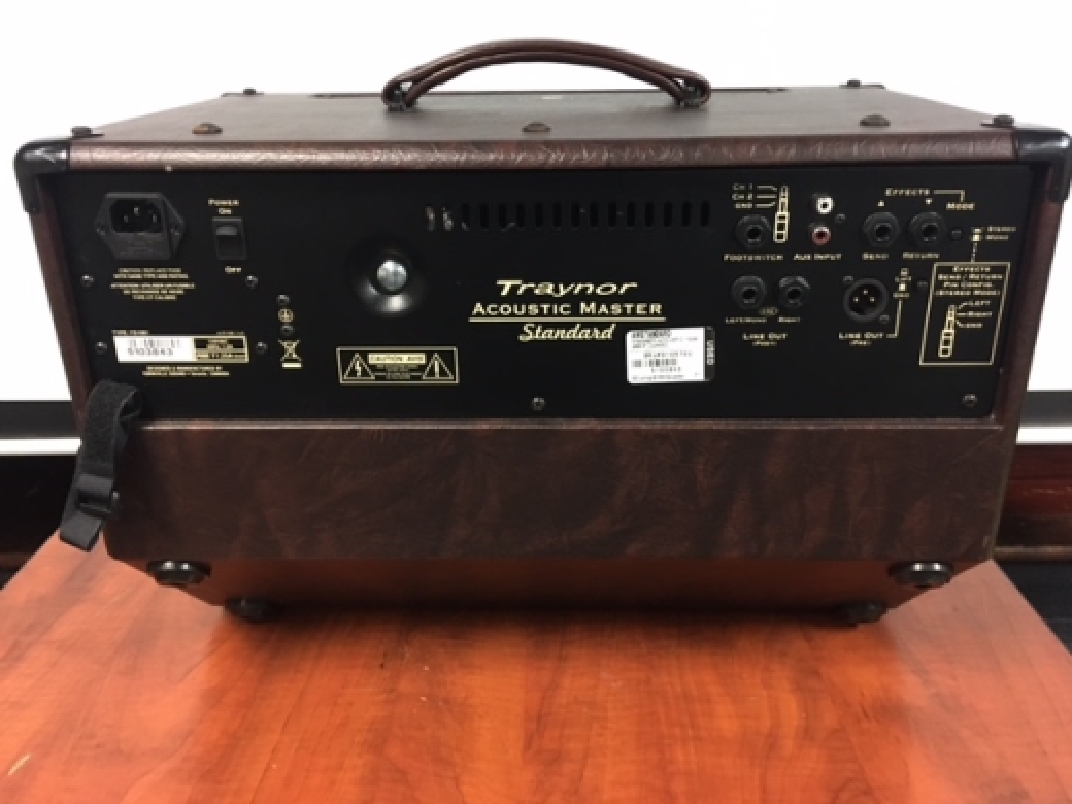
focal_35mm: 29
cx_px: 536
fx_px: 898
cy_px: 402
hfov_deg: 61.7
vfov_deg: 48.2
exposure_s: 1/15
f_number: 2.2
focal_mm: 4.15
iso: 200
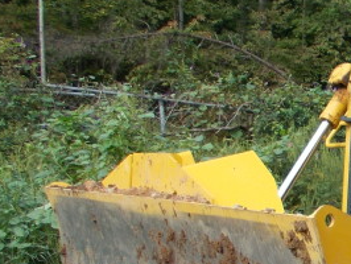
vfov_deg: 14.6
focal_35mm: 100
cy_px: 263
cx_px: 549
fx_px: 1015
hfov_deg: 17.4
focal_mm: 4.6
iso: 80
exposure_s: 1/400
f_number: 3.2
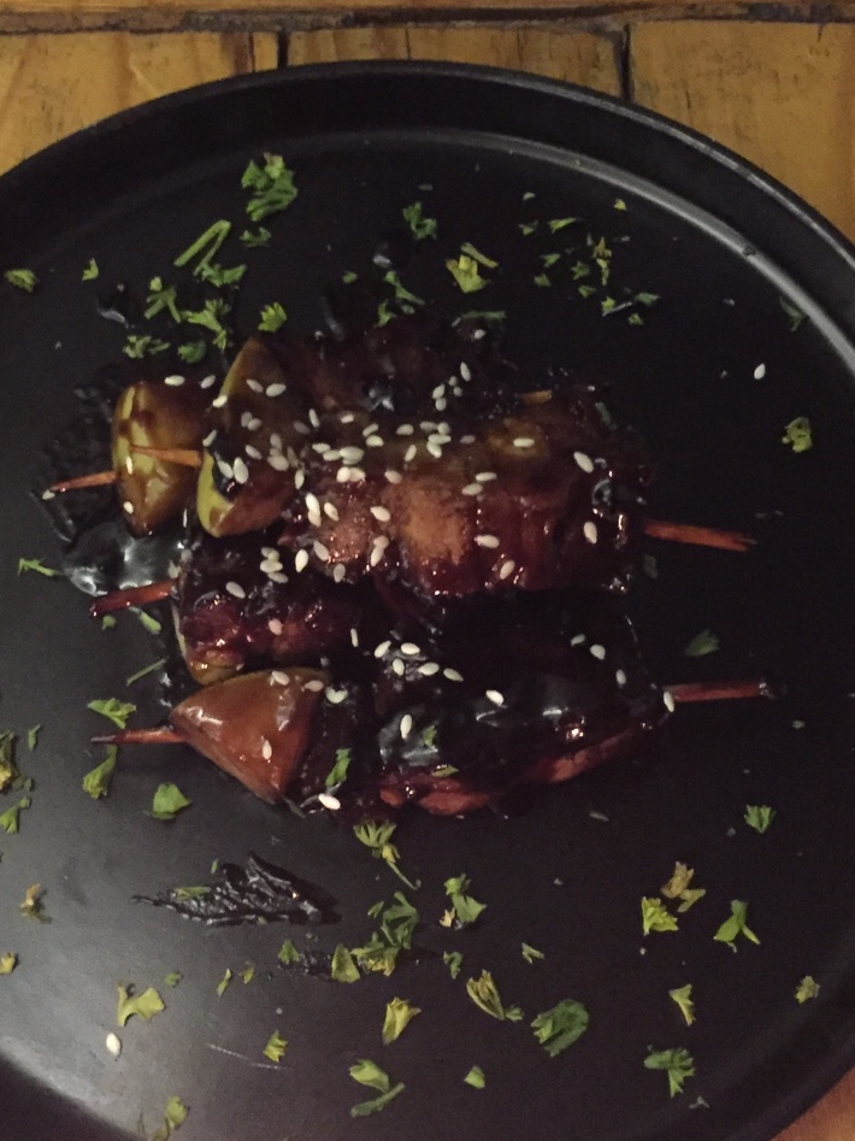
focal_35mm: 49
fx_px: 1614
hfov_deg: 29.6
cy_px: 504
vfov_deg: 38.9
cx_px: 367
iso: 1250
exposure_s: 1/17
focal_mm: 4.15
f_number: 2.2
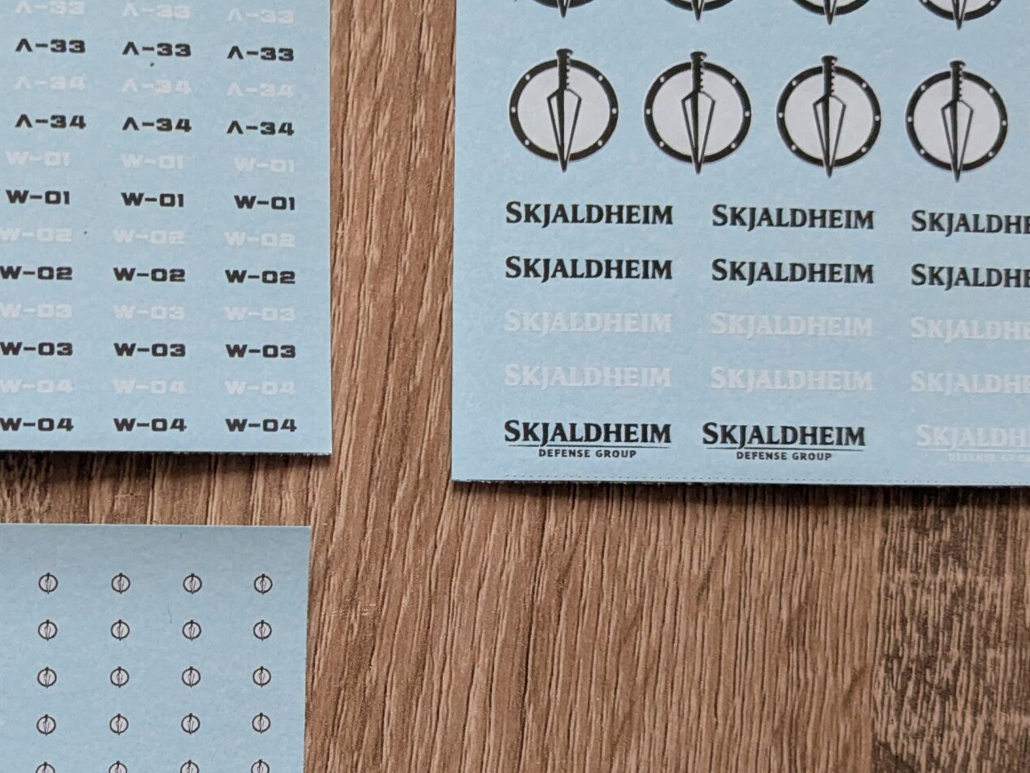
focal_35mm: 54
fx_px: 1607
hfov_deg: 34.8
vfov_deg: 27.0
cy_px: 466
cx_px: 253
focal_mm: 4.38
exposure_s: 1/99.9
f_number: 1.73
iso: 597
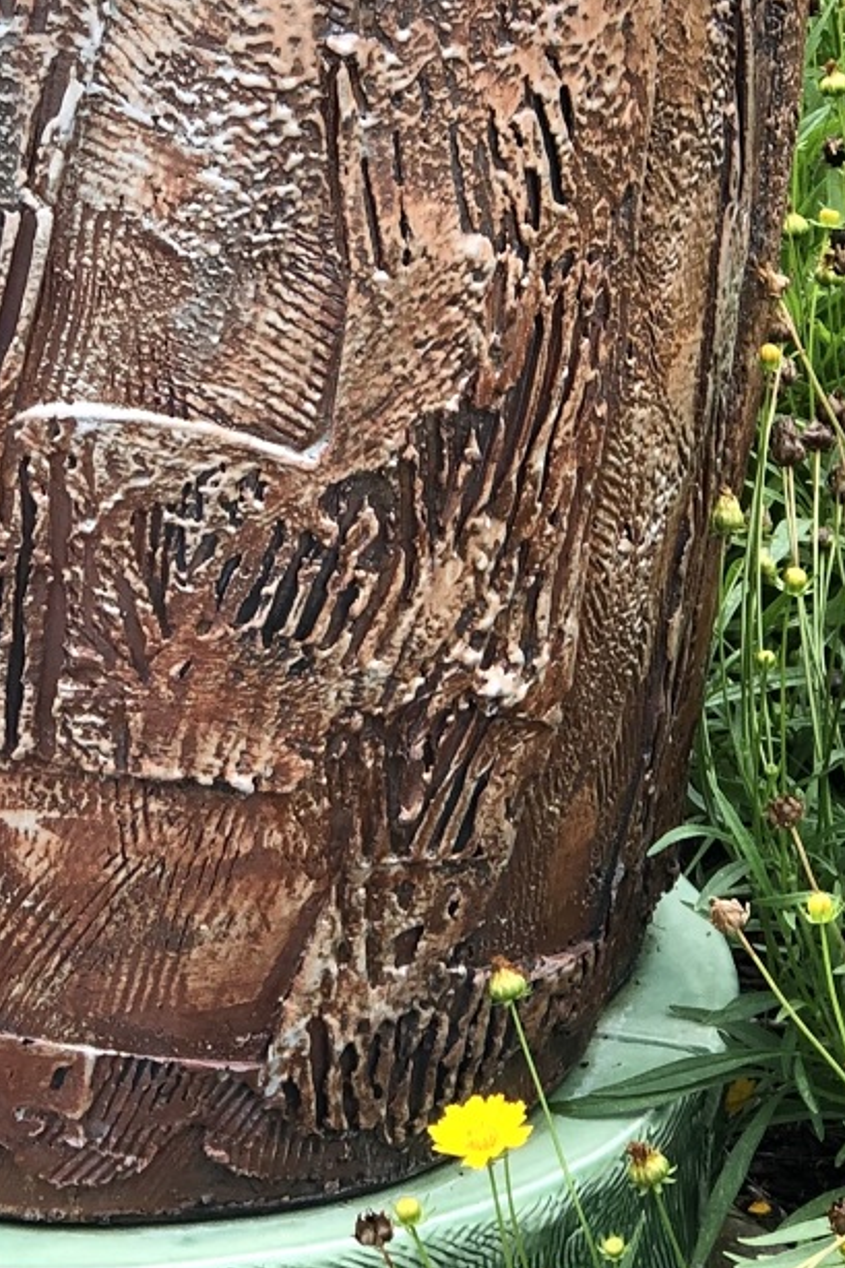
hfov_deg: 8.5
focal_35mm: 161
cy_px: 231
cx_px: 151
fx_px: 5671
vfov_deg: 12.7
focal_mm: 6.6
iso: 20
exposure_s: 1/120
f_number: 2.8
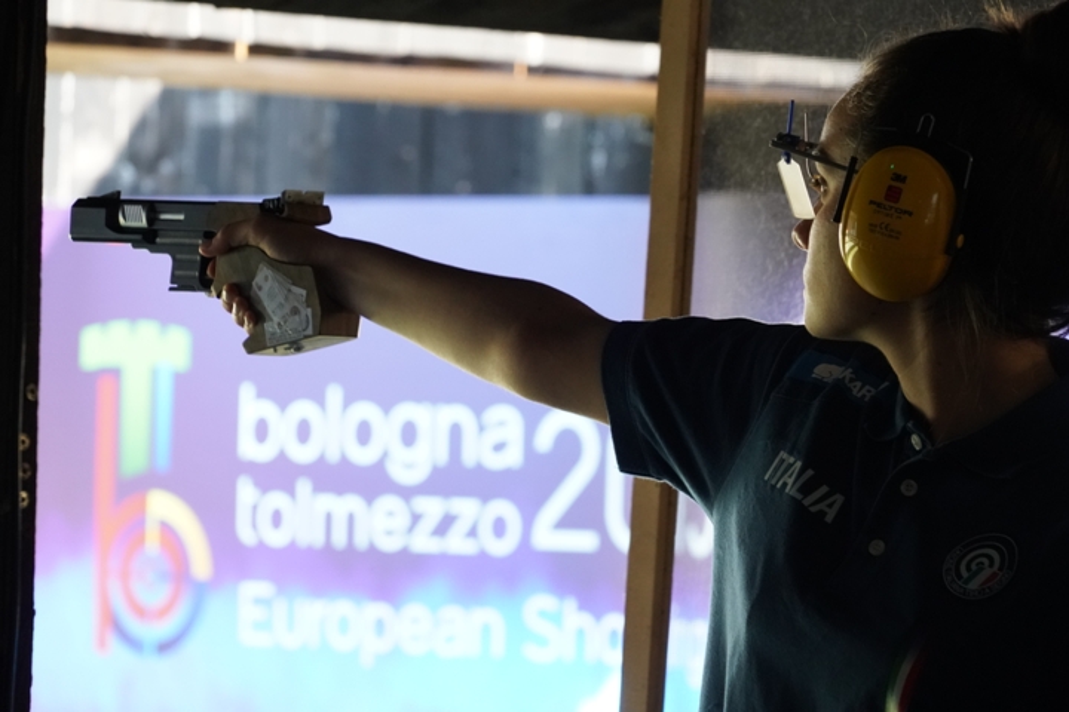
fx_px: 6829
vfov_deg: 6.0
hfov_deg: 9.0
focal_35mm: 230
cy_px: 356
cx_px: 534
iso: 6400
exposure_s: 1/200
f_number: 11
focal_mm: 230
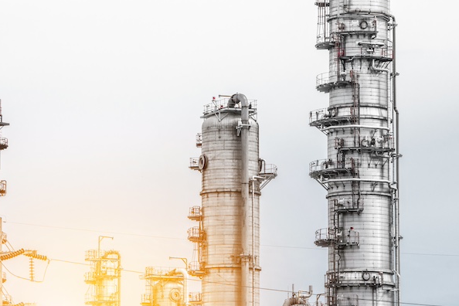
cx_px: 204
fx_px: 3735
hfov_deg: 7.0
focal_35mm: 293
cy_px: 112
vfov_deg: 4.7
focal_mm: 116
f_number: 11
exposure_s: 1/400
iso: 200
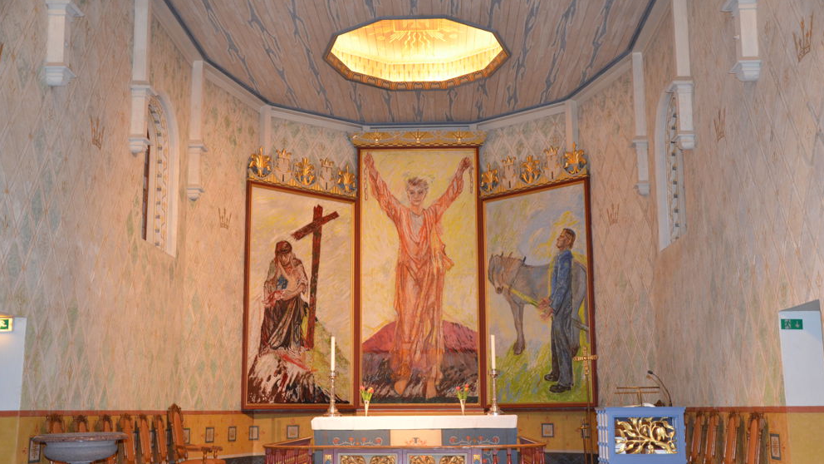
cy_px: 270
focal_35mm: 40
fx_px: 864
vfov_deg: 30.0
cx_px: 410
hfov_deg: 51.0
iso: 1400
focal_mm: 25
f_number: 4
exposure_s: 1/60
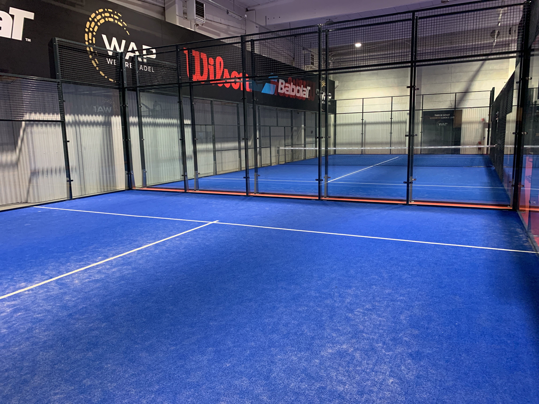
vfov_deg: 53.1
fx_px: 405
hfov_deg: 67.3
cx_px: 270
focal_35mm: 26
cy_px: 202
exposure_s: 1/60
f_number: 1.8
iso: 320
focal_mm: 4.25
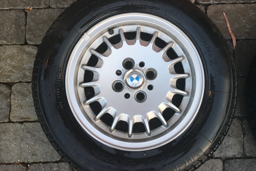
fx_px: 220
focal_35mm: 31
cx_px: 129
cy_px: 78
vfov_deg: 42.3
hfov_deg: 60.3
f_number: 2.2
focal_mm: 4.15
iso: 25
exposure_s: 1/40
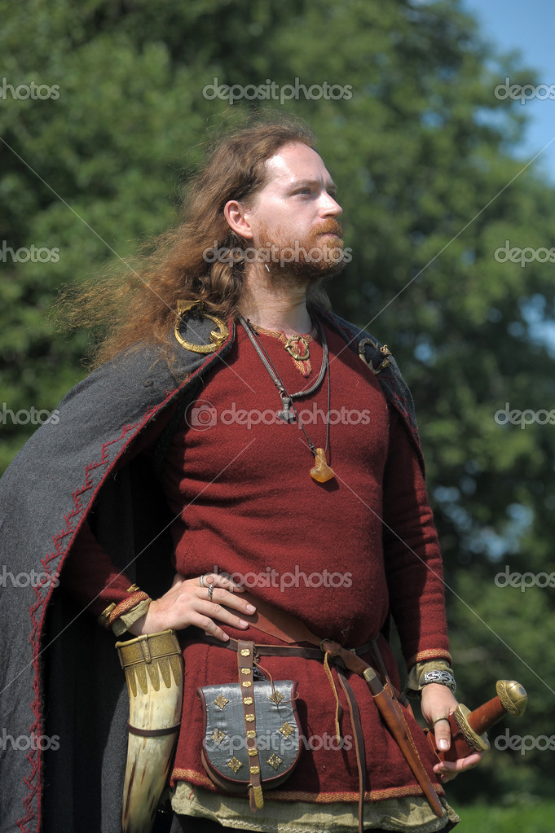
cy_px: 416
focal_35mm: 145
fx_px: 3356
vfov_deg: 14.2
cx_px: 278
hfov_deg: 9.5
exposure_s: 1/1000
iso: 200
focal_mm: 145
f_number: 8
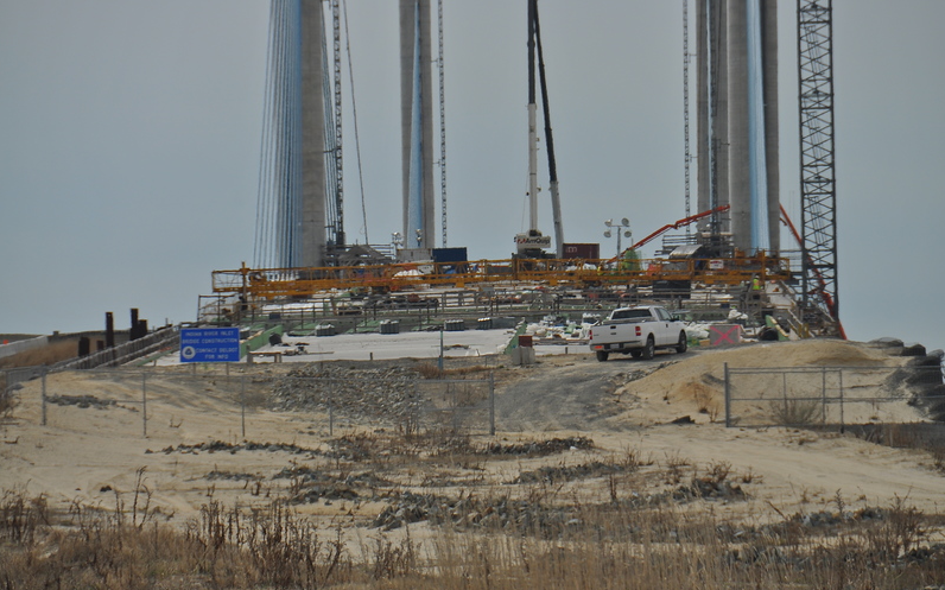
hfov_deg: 6.8
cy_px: 304
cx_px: 474
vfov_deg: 4.3
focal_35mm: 307
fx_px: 7904
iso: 200
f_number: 8
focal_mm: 200
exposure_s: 1/1000
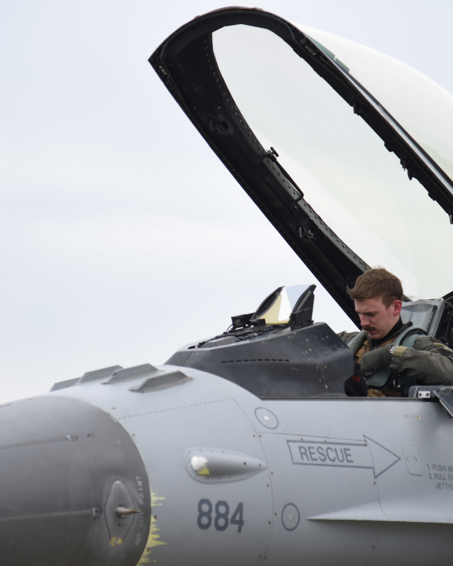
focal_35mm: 169
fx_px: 2832
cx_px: 232
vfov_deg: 11.4
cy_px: 283
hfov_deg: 9.1
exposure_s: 1/320
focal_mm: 120
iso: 125
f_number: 4
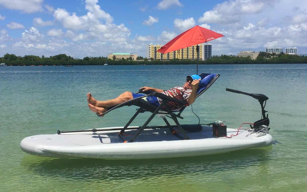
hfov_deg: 61.2
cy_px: 93
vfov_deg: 40.6
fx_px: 259
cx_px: 153
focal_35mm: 31
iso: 32
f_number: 2.2
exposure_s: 1/3597
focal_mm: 4.15
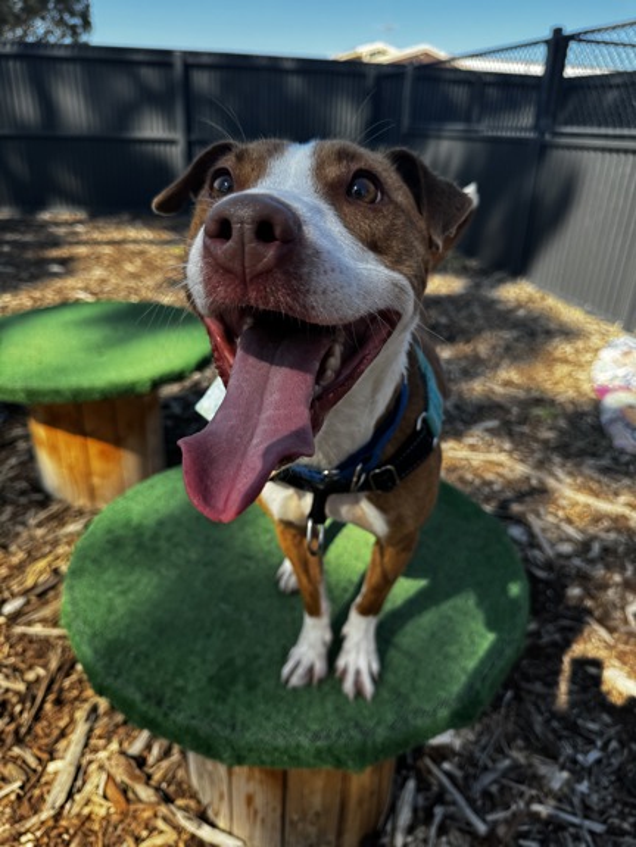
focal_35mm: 24
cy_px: 424
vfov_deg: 71.6
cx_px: 318
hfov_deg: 56.8
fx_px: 588
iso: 80
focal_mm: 6.76
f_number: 1.78
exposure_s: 1/1131
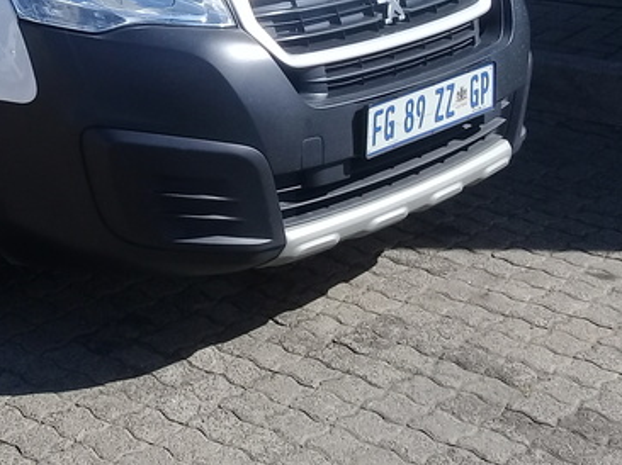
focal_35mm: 78
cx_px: -19
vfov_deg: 18.3
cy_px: -14
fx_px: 1401
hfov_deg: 23.8
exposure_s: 1/1018
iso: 50
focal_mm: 3.3
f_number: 2.2
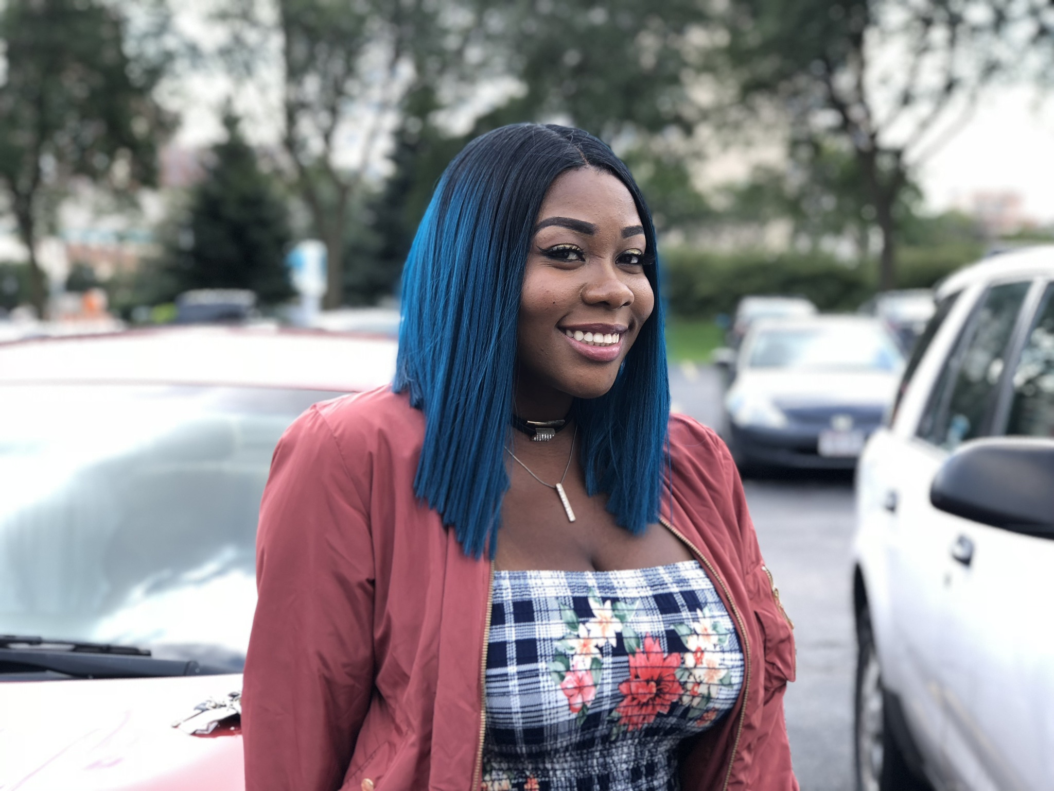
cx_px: 527
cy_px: 396
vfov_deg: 25.7
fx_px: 1736
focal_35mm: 57
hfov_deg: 33.8
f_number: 2.8
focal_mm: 6.6
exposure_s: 1/120
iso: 32
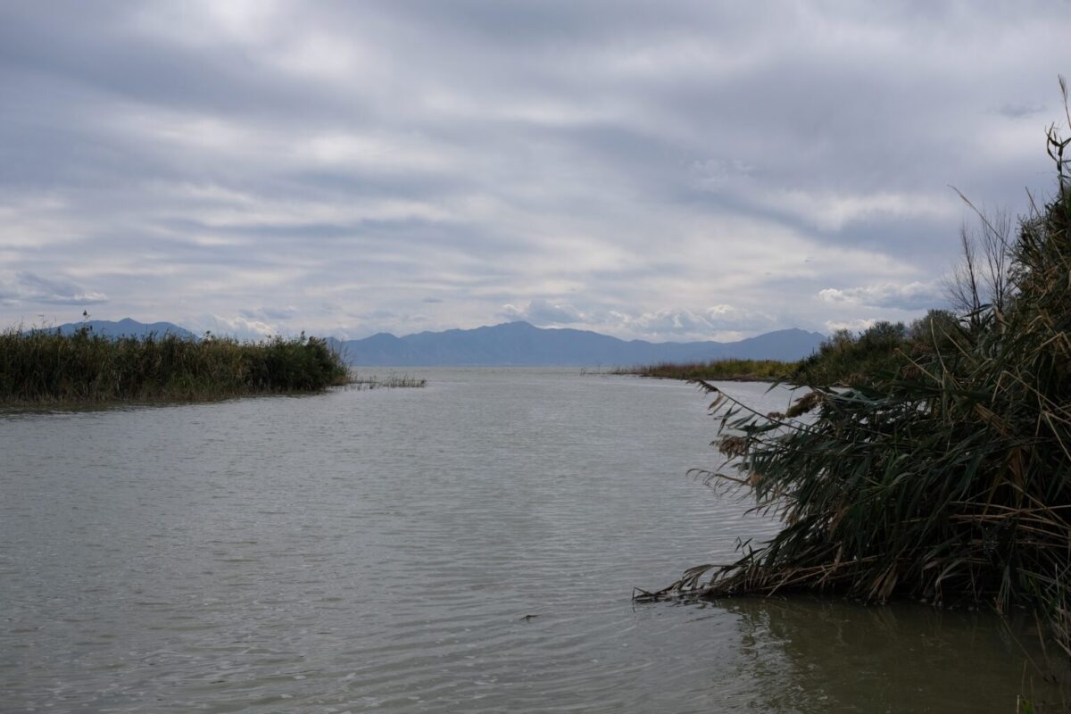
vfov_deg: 32.6
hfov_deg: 47.4
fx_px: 1220
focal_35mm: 41
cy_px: 357
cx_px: 536
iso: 200
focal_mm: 27
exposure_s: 1/1400
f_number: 5.6
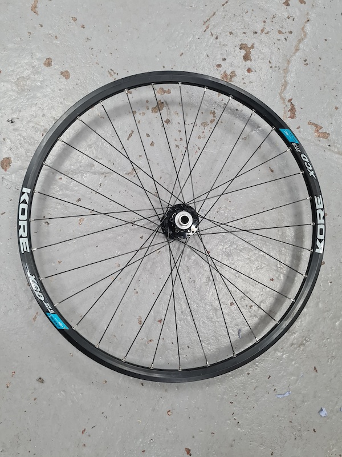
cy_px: 228
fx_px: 343
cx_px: 171
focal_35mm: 26
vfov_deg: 67.3
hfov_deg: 53.1
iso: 320
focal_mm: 5.4
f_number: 1.8
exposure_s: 1/100
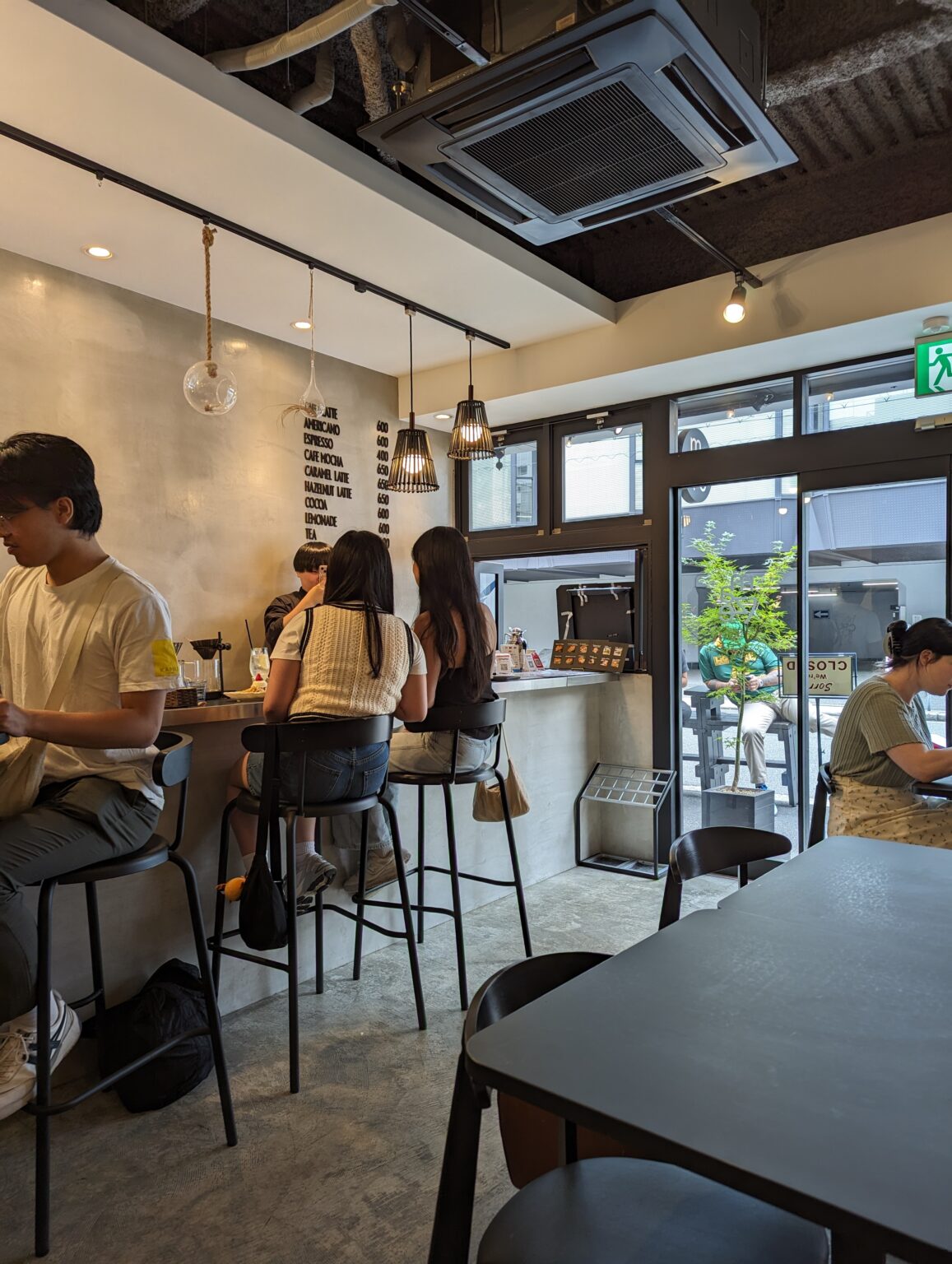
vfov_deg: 71.5
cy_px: 632
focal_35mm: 24
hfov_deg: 56.9
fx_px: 878
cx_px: 476
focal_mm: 6.81
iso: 46
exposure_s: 1/120
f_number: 1.85
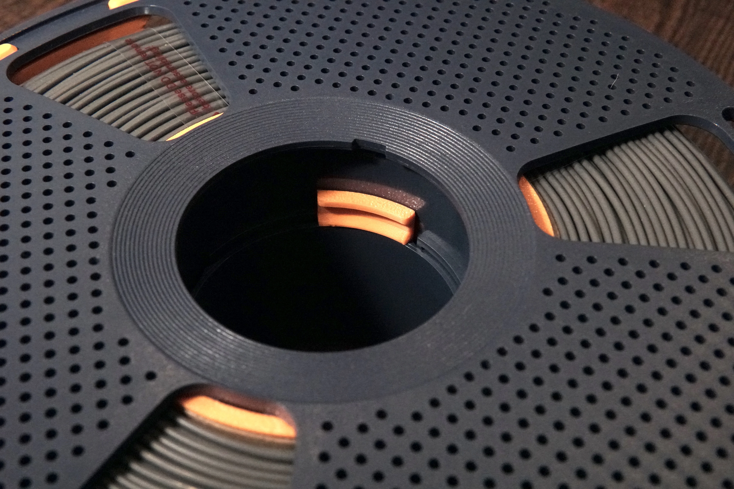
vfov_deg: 29.9
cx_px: 367
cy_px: 244
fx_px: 917
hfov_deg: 43.6
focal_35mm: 45
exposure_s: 1/60
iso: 6400
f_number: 10
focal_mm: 30
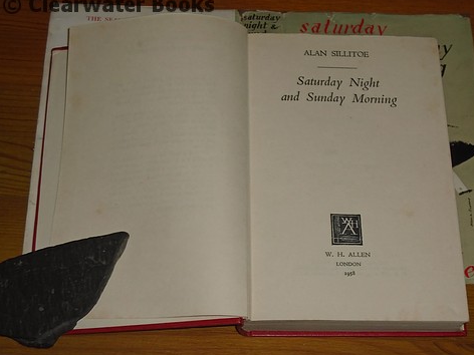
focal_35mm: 72
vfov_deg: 20.4
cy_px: 179
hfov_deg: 27.0
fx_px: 986
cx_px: 249
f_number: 5.5
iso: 200
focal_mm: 12
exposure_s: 1/60
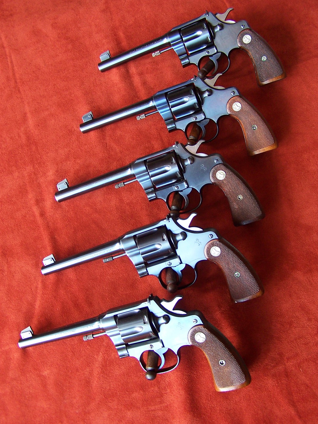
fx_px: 465
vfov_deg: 49.0
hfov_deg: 37.7
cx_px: 159
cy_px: 212
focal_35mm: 38
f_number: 2.8
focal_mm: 6.3
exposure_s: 1/30
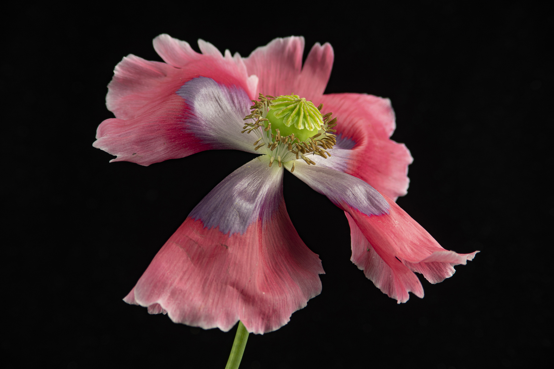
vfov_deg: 6.5
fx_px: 3231
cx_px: 277
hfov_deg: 9.8
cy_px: 184
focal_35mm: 210
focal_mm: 210
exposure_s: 1/1.25
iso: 100
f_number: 18
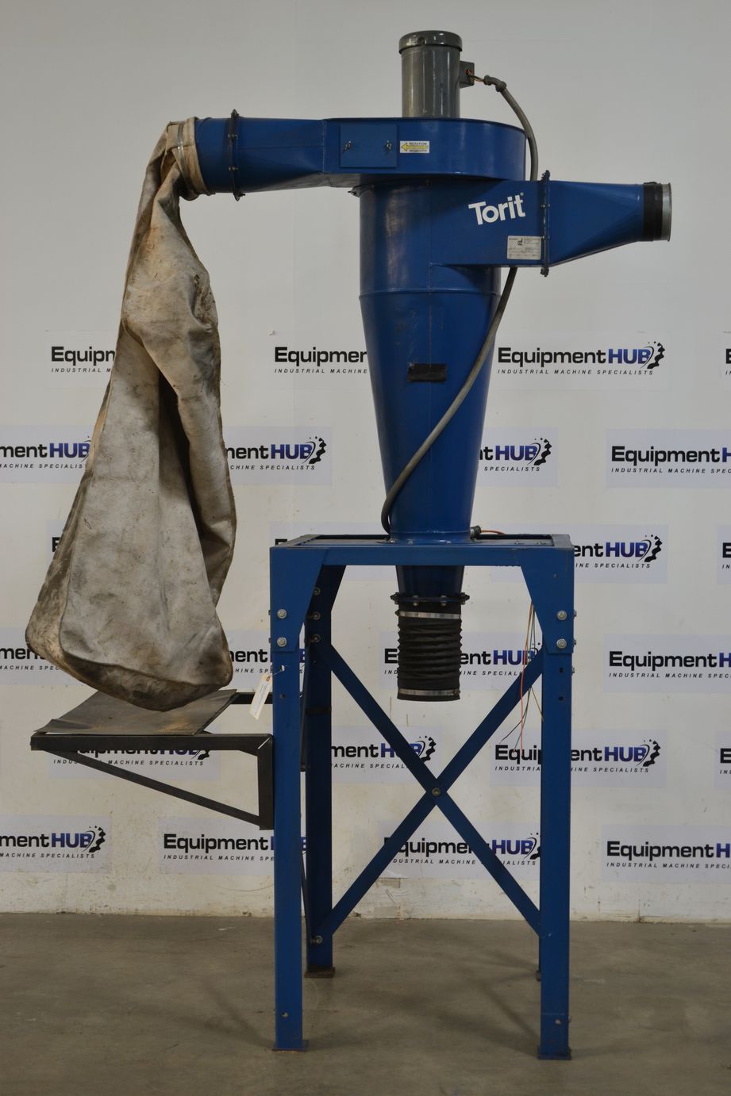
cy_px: 548
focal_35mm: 60
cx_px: 366
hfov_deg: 22.6
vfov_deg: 33.4
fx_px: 1828
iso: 400
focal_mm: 40
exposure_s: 1/30
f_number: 5.3
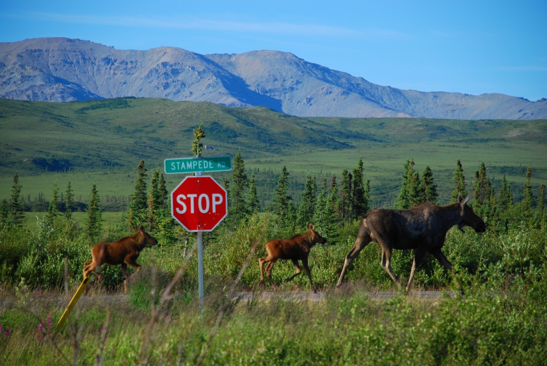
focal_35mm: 202
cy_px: 183
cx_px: 274
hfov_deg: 10.1
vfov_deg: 6.8
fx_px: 3080
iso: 100
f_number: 5.6
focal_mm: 135
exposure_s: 1/320
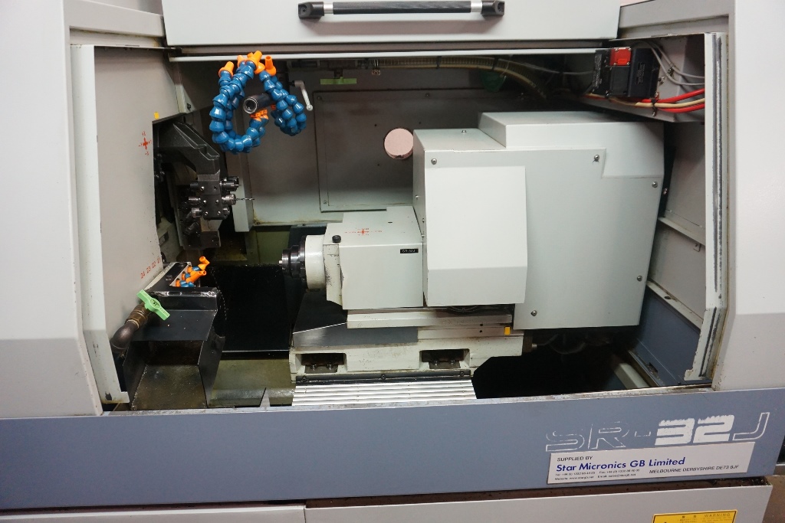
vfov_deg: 53.1
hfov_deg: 73.7
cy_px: 262
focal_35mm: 24
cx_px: 392
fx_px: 523
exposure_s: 1/160
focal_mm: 16
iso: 1600
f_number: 3.5
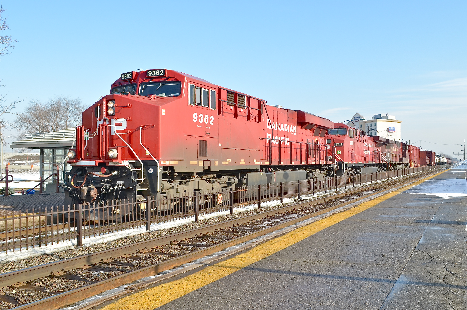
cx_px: 234
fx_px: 350
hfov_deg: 67.5
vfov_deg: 47.7
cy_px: 155
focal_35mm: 27
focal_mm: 18
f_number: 8
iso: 250
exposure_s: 1/400
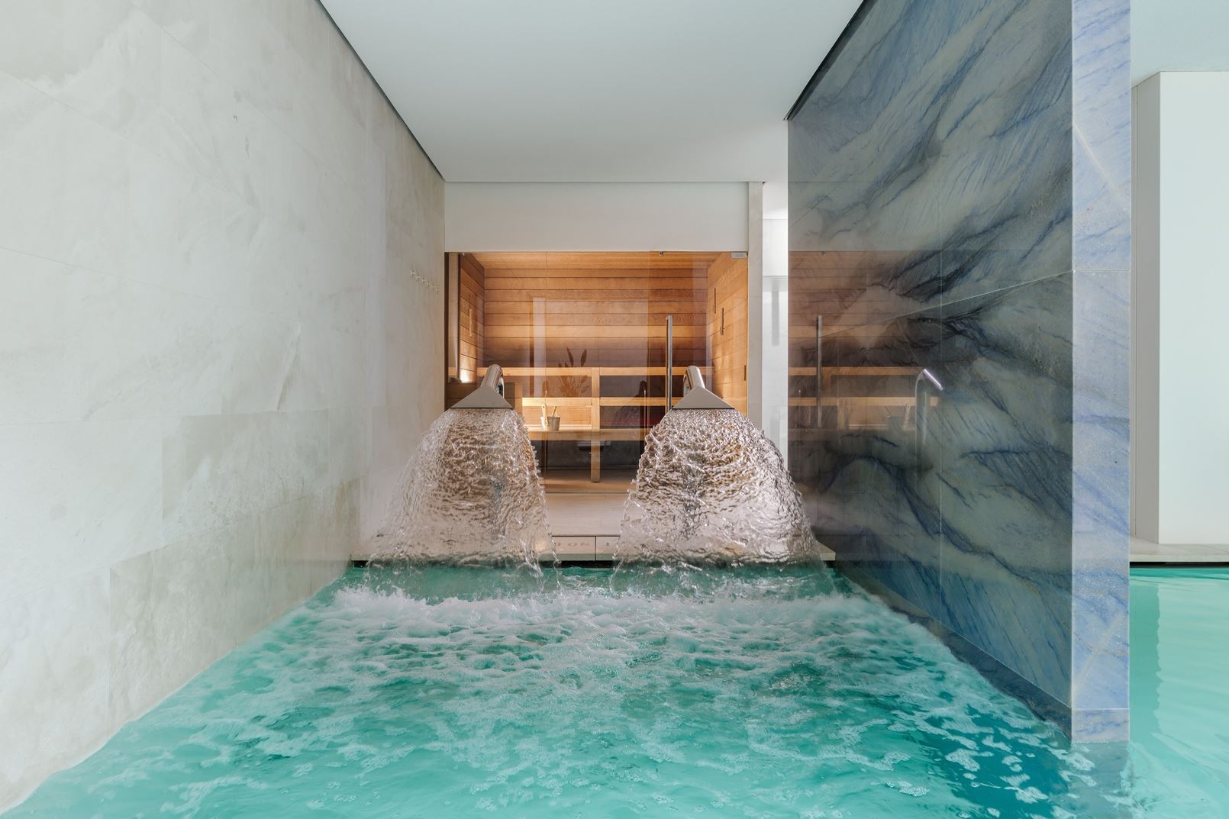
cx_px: 614
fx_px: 802
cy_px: 410
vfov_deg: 54.1
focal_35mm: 24
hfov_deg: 74.9
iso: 200
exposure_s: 1/40
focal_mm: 23.5
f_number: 8
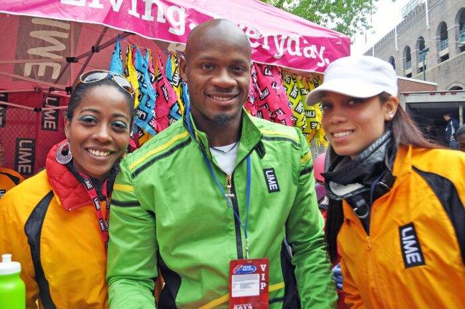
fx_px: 426
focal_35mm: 33
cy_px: 154
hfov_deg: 57.3
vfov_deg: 39.9
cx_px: 232
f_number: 7.1
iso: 200
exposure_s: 1/200
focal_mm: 22
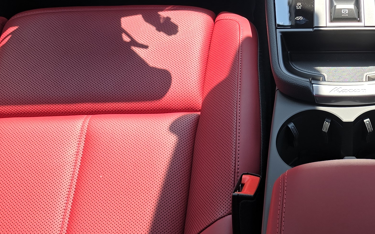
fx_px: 634
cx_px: 333
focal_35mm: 62
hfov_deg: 31.5
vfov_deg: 19.9
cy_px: -30
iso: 12
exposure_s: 1/209
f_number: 1.7
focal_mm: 6.3
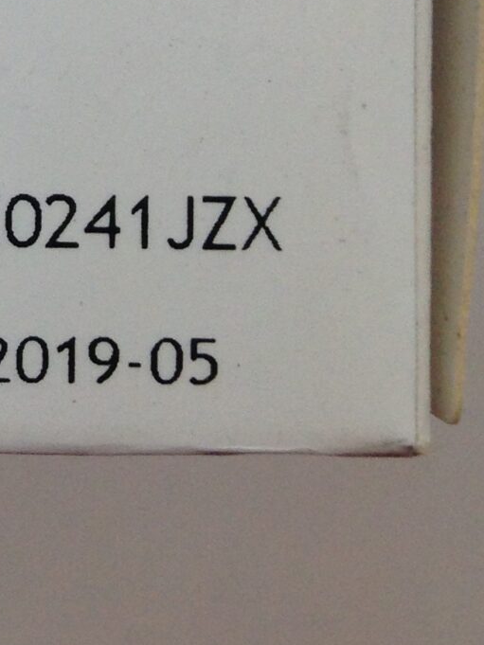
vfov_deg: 15.1
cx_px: -379
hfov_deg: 11.2
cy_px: -226
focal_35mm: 124
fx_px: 2311
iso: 80
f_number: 2.4
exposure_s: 1/120
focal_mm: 4.12
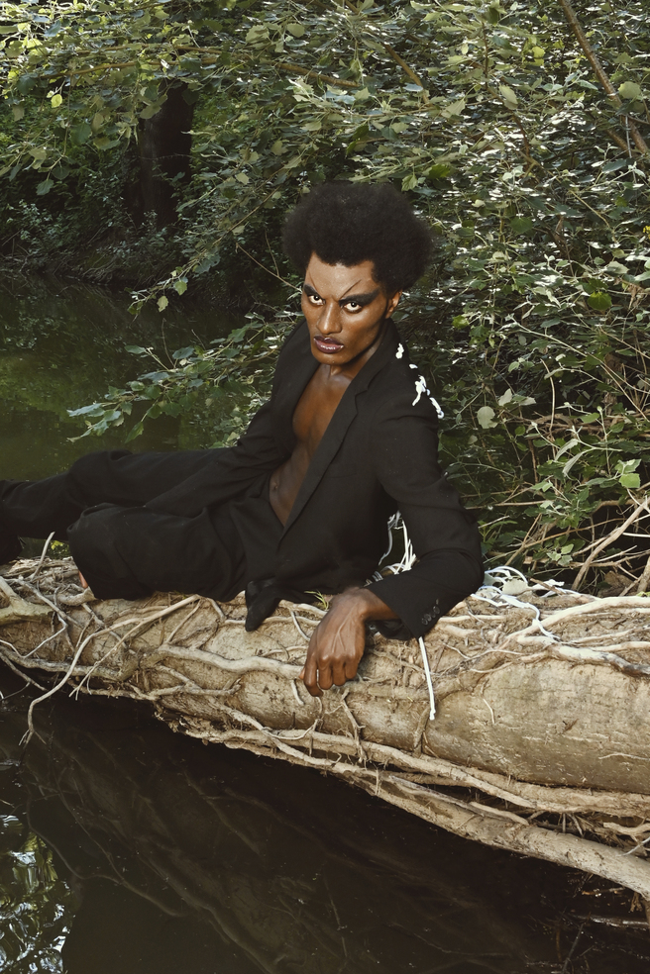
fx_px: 1408
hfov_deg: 26.0
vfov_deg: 38.2
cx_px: 325
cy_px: 487
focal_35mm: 52
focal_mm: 35
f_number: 9
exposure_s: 1/50
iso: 640
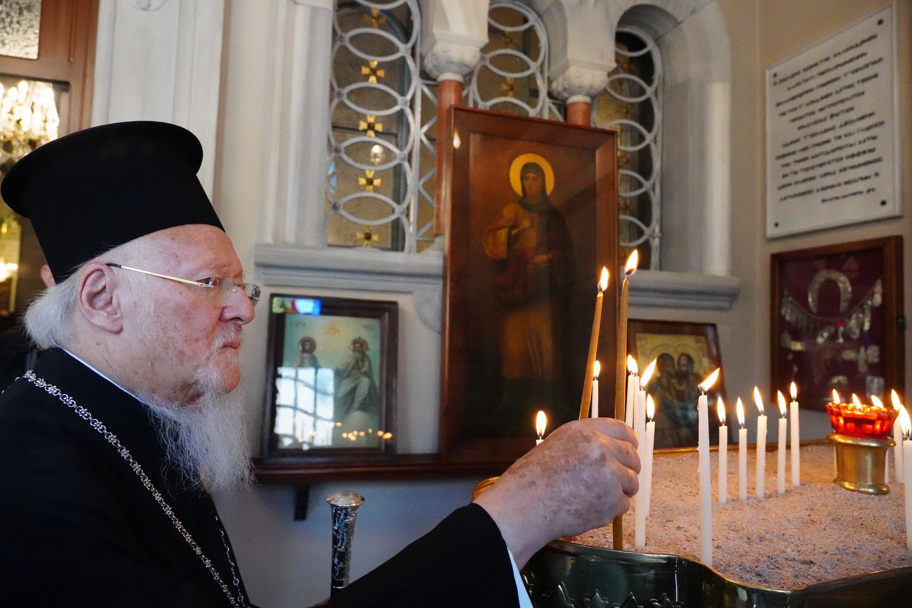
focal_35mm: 24
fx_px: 608
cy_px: 304
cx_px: 456
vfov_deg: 53.1
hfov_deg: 73.7
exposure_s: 1/1000
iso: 25600
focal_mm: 24
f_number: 5.6
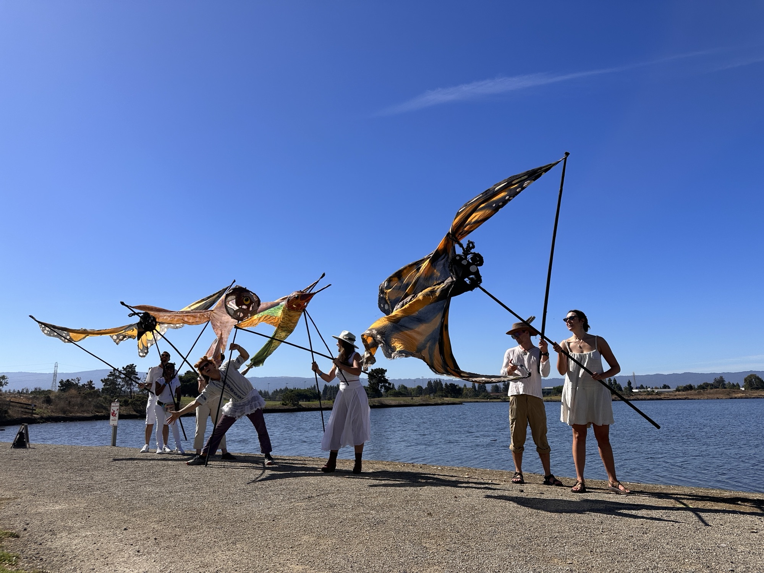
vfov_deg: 56.8
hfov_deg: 71.6
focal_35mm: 24
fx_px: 530
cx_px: 382
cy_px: 286
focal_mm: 6.86
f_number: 1.78
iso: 80
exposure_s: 1/7576
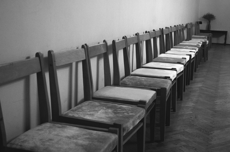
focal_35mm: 51
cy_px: 76
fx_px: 325
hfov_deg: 39.0
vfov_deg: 26.4
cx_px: 115
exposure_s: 1/125
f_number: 5
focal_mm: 34
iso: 1000
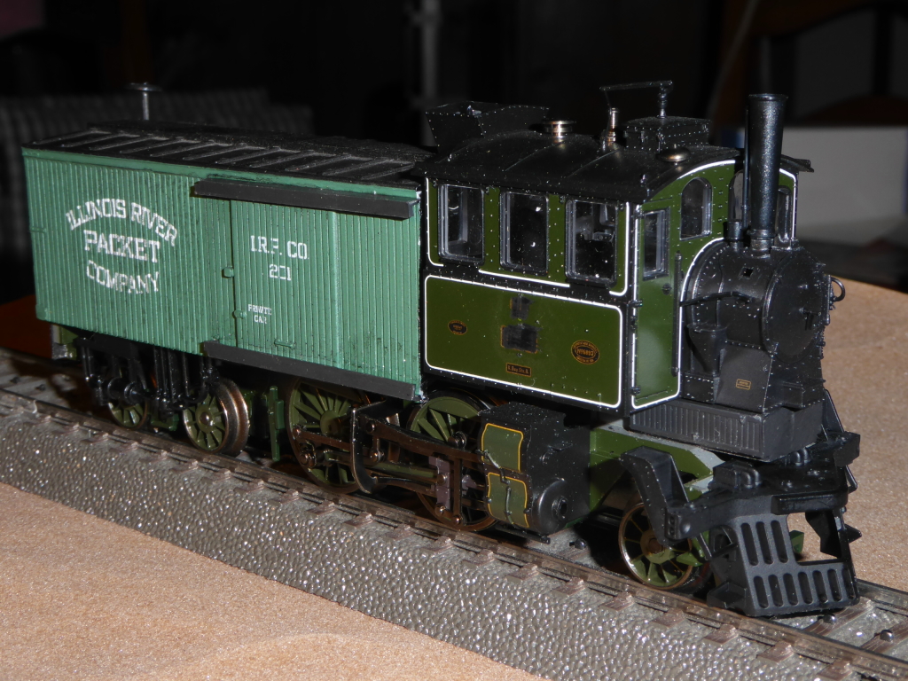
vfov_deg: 22.6
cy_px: 340
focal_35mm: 65
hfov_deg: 29.8
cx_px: 454
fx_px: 1705
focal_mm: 11.7
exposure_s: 1/60
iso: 80
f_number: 8
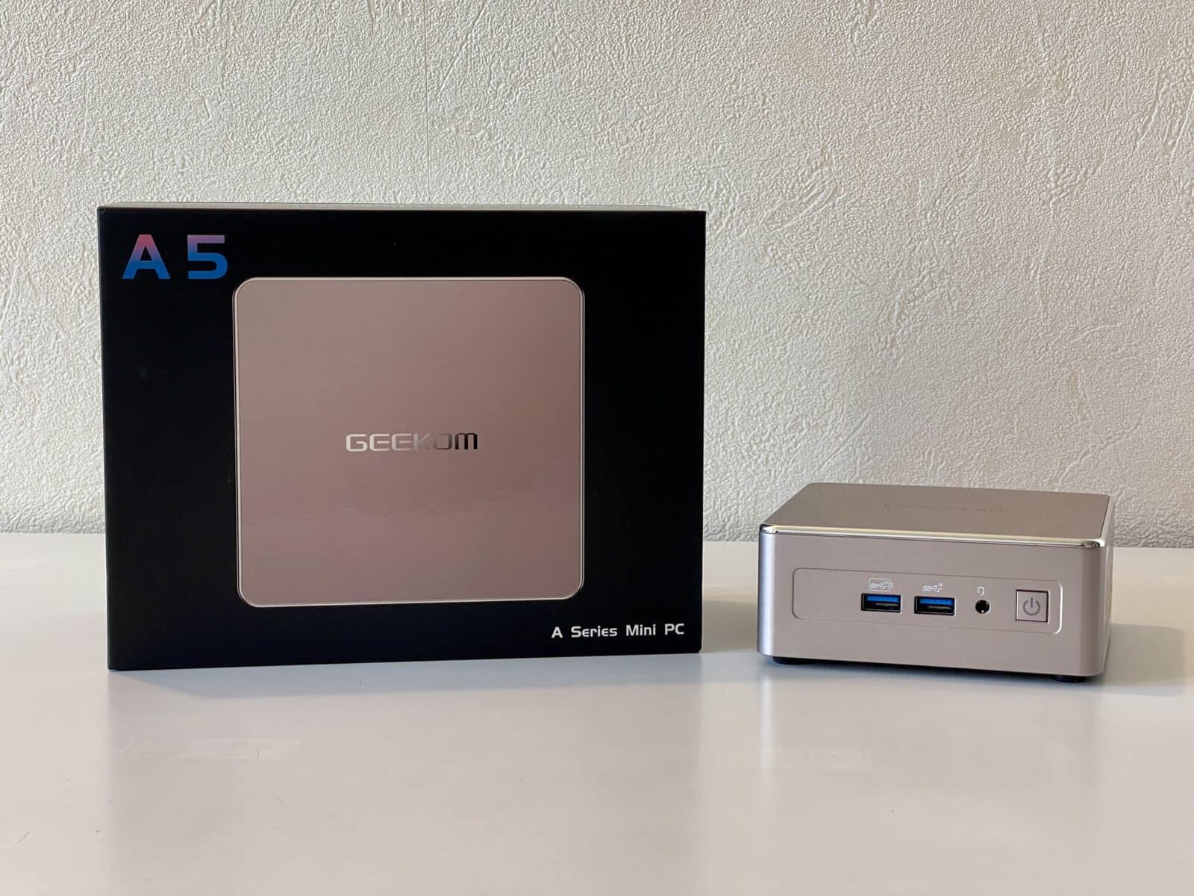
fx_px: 2208
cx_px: 597
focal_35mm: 64
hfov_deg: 30.3
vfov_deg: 22.9
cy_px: 448
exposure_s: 1/100
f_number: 2.2
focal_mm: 7.5
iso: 125
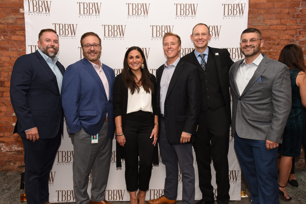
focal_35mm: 32
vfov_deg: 41.1
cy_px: 102
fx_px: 272
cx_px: 153
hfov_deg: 58.7
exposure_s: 1/60
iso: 1000
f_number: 8
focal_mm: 32
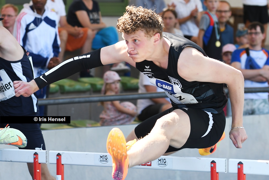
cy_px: 90
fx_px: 1177
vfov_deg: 8.7
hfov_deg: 13.0
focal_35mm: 158
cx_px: 134
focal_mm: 105
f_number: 4.5
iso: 500
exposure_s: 1/1000
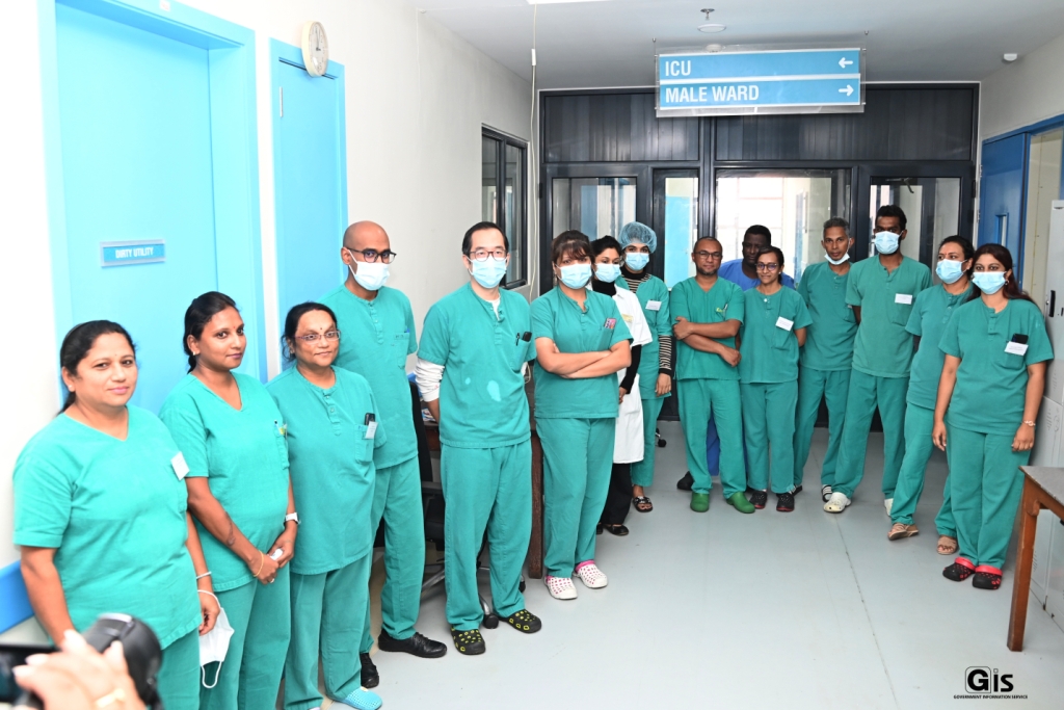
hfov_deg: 65.5
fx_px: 828
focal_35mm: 28
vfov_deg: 46.4
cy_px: 355
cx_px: 532
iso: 1600
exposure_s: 1/160
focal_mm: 28
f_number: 5.6
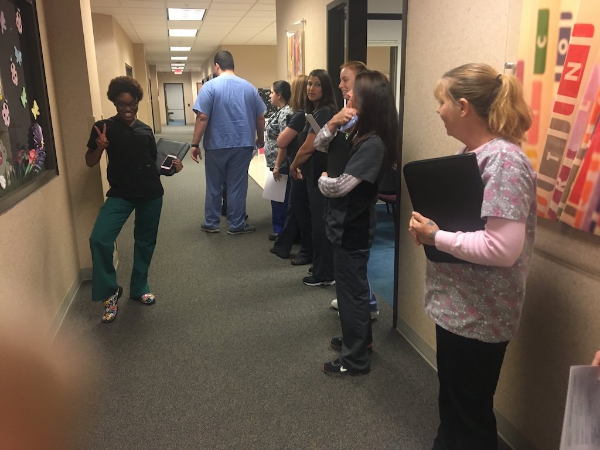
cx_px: 300
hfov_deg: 61.7
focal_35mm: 29
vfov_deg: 48.2
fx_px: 503
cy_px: 225
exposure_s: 1/30
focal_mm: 4.15
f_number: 2.2
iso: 125
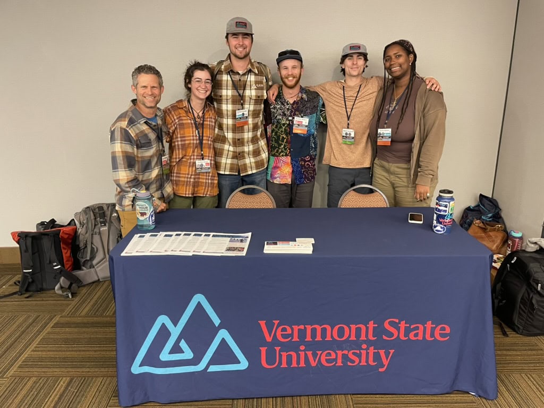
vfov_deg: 53.1
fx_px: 409
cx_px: 272
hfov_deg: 67.3
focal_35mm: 26
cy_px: 204
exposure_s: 1/60
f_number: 1.6
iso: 400
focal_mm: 4.2
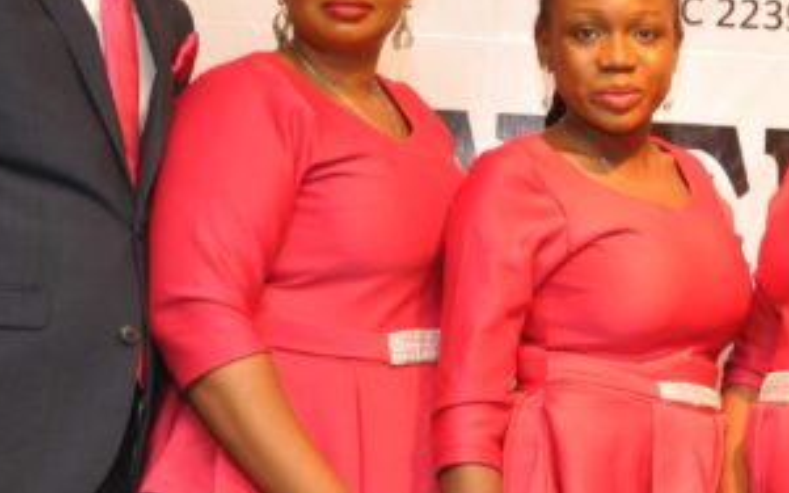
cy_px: 197
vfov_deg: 12.0
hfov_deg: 18.5
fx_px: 2343
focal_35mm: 109
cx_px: 839
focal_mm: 28
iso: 1250
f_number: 4
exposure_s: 1/60
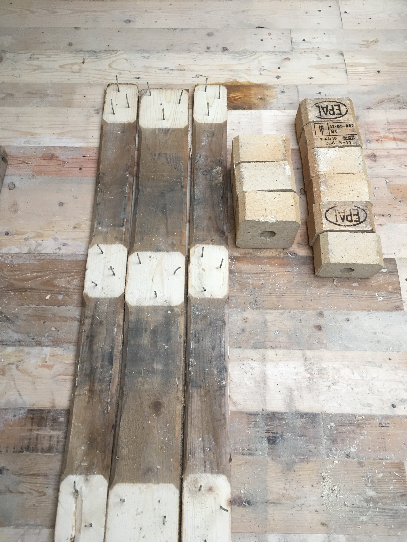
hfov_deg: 48.2
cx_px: 204
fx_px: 455
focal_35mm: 29
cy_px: 271
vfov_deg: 61.7
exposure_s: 1/33
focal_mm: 4.15
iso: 50
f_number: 2.2
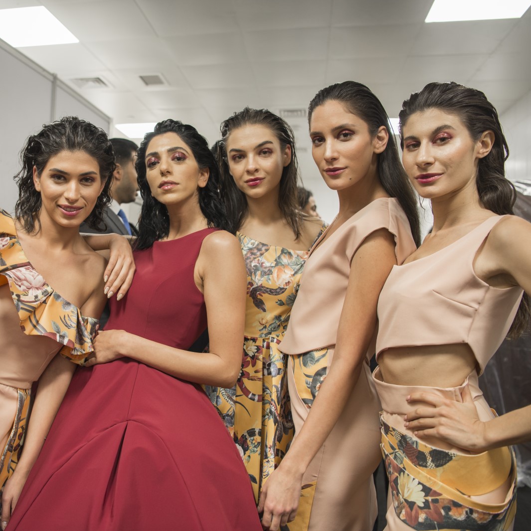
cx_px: 180
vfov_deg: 52.5
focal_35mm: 31
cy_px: 264
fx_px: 538
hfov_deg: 51.6
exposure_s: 1/60
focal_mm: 24
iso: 320
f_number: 2.8
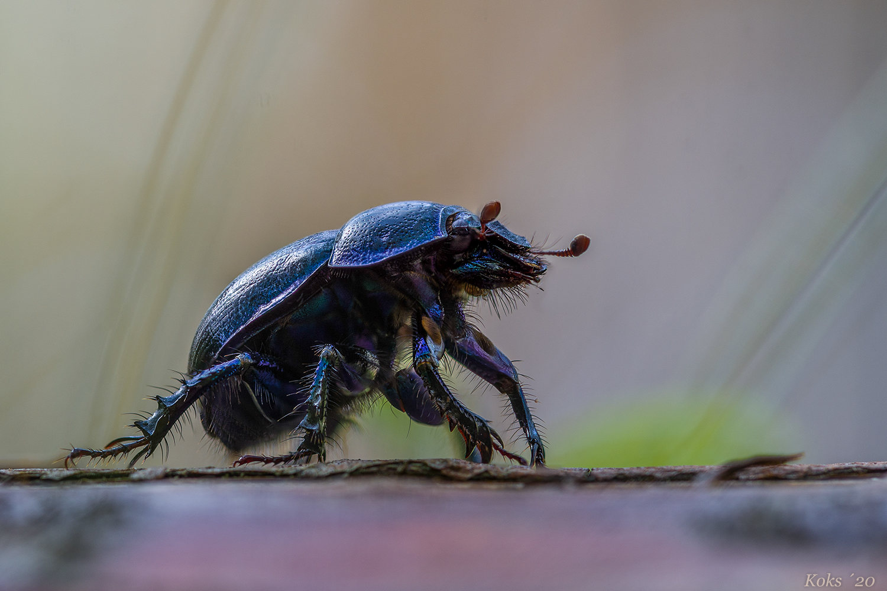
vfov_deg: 15.2
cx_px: 444
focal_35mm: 90
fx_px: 2217
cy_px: 296
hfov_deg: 22.6
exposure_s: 1/15
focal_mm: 90
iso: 50
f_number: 4.5
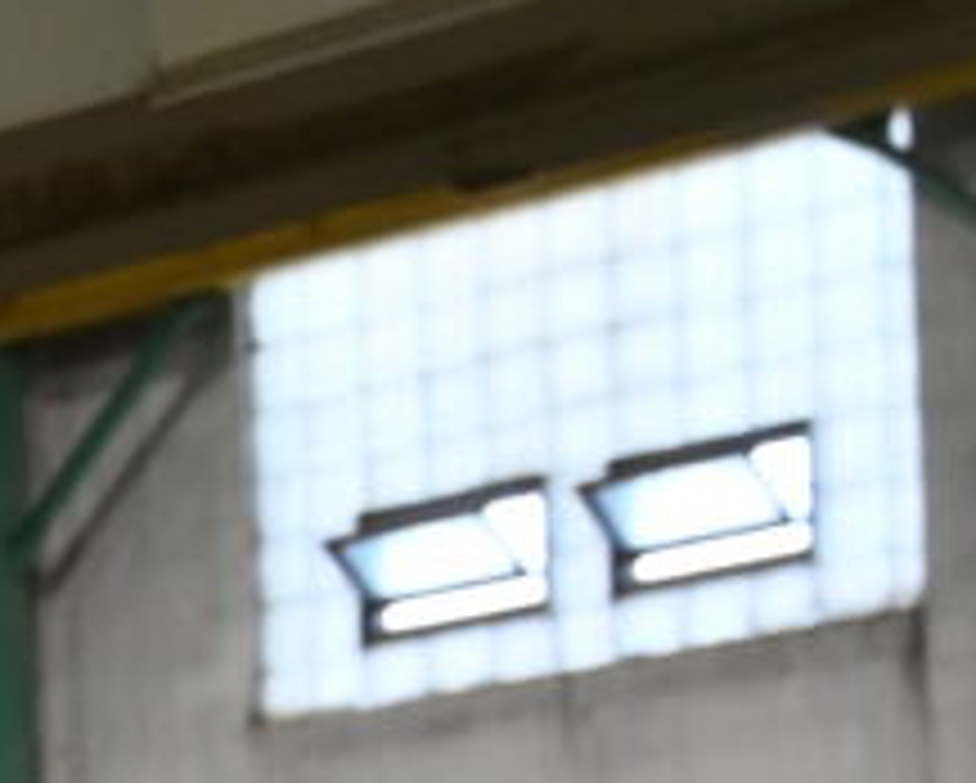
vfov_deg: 7.3
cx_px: -2316
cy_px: 1737
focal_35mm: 202
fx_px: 5849
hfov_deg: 7.8
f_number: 4
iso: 900
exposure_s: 1/125
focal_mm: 30.5
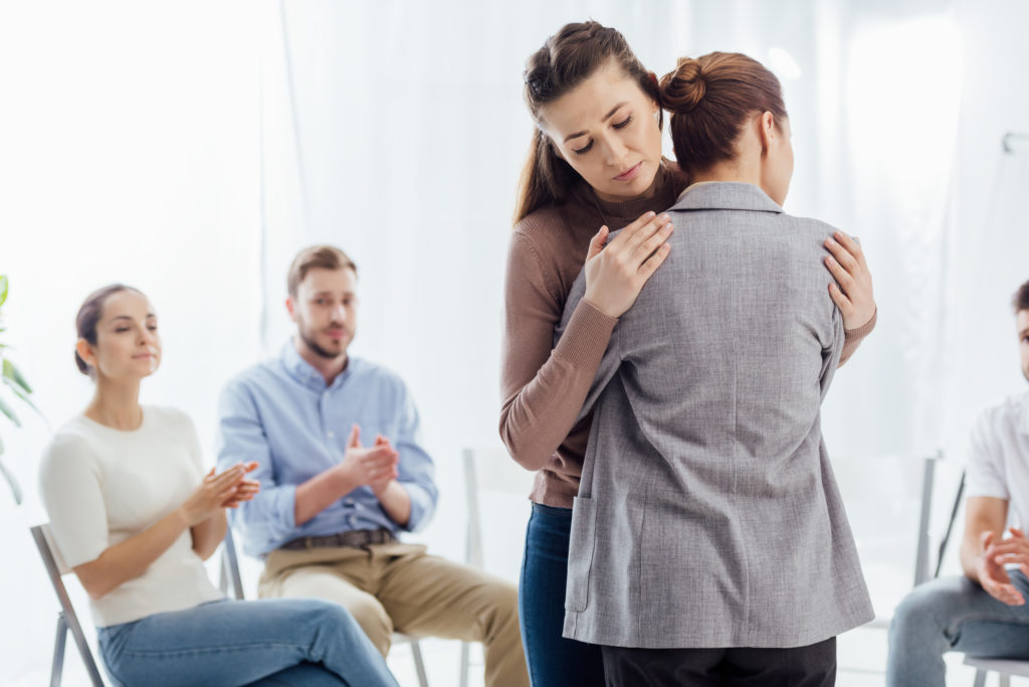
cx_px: 514
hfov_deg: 28.8
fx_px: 2001
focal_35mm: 70
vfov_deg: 19.5
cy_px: 344
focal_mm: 70
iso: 100
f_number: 3.2
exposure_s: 1/200
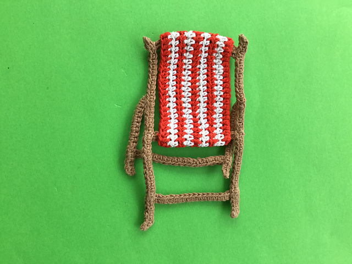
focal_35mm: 31
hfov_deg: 58.4
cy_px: 132
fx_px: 315
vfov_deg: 45.4
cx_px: 176
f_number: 2.4
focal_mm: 3.3
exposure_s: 1/33
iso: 25
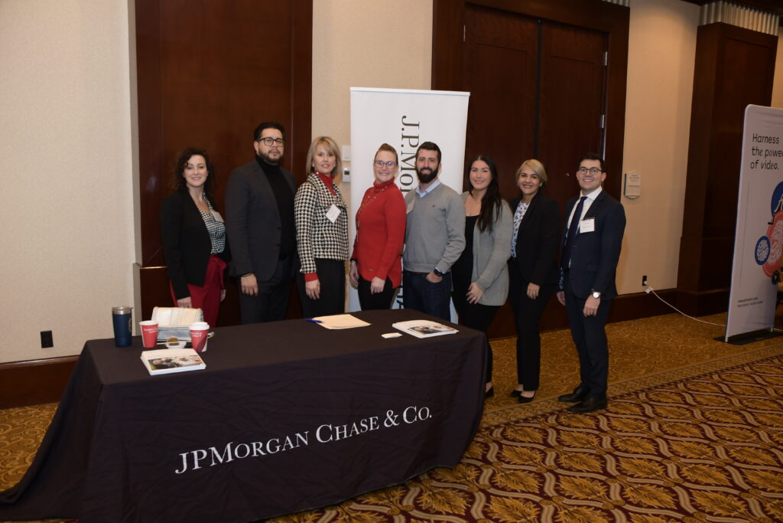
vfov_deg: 43.6
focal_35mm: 30
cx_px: 392
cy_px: 262
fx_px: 653
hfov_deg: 61.9
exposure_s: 1/60
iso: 640
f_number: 4.5
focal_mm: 20
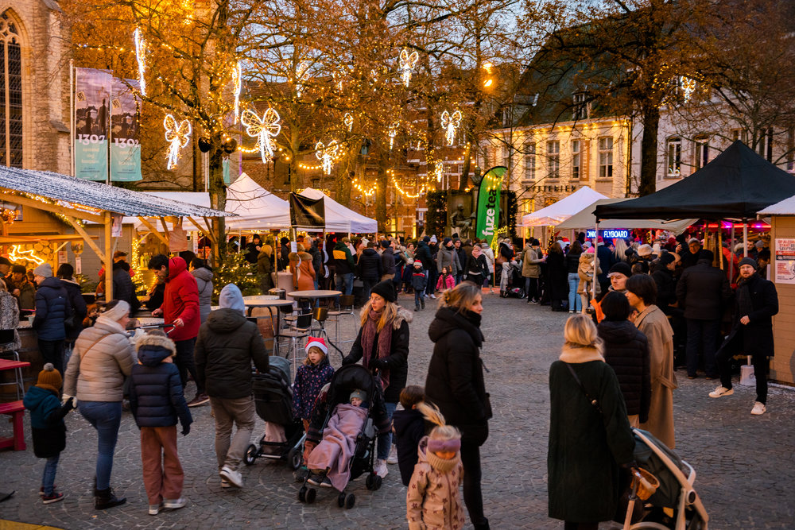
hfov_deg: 48.5
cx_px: 398
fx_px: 883
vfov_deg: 33.4
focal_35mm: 40
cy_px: 265
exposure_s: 1/60
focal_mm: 40
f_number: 3.5
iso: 1800
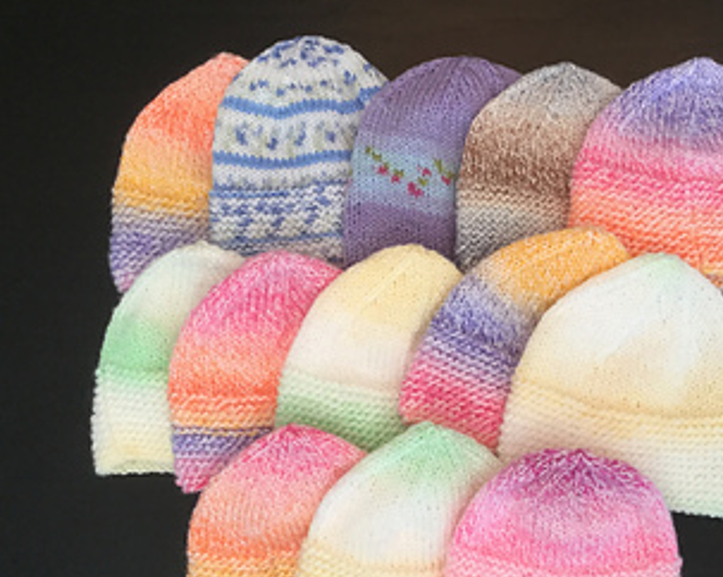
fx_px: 1069
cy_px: 335
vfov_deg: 30.2
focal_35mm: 50
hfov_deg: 37.0
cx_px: 482
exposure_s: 1/30
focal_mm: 3.3
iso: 64
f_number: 2.4
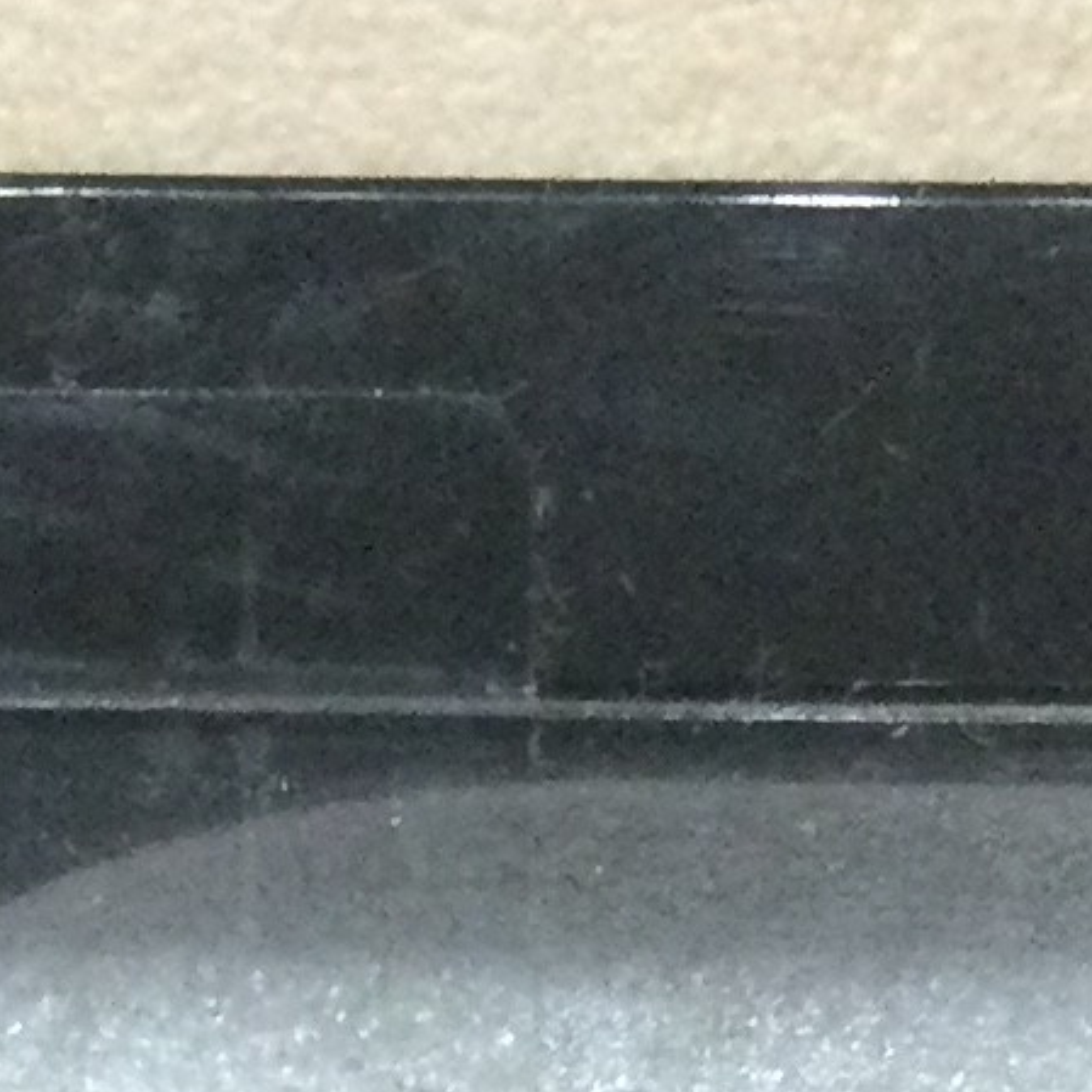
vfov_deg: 7.9
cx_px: 579
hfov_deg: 8.8
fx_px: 7102
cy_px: 2948
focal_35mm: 199
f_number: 2.4
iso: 200
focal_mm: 3.3
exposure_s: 1/30
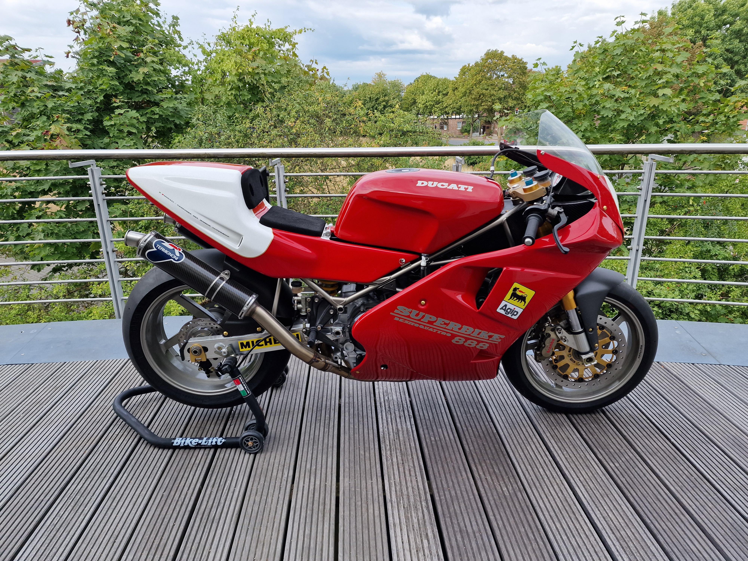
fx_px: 497
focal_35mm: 23
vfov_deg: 58.9
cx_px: 374
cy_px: 280
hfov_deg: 73.9
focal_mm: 6.4
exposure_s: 1/365
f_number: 1.8
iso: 50
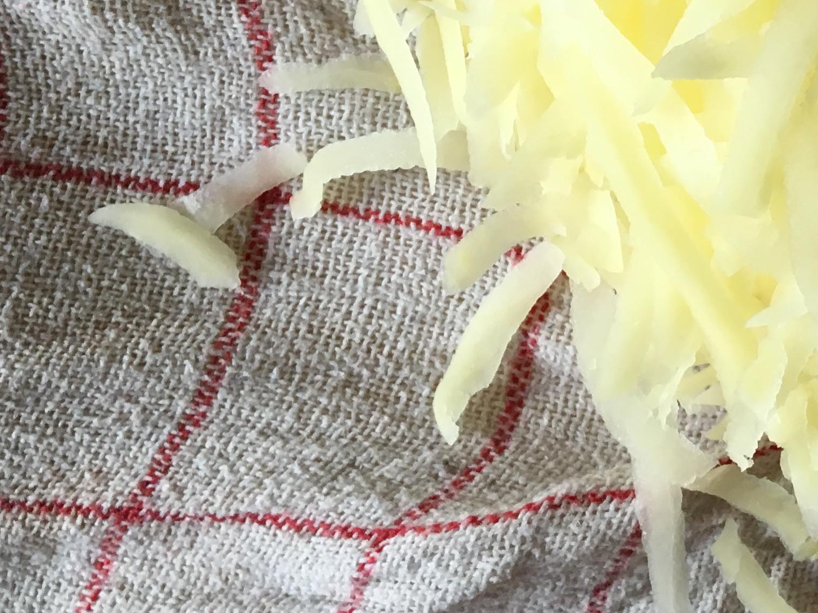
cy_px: 28
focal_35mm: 77
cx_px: 906
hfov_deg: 23.7
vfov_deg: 18.7
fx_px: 1819
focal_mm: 4.15
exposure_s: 1/33
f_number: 2.2
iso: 40
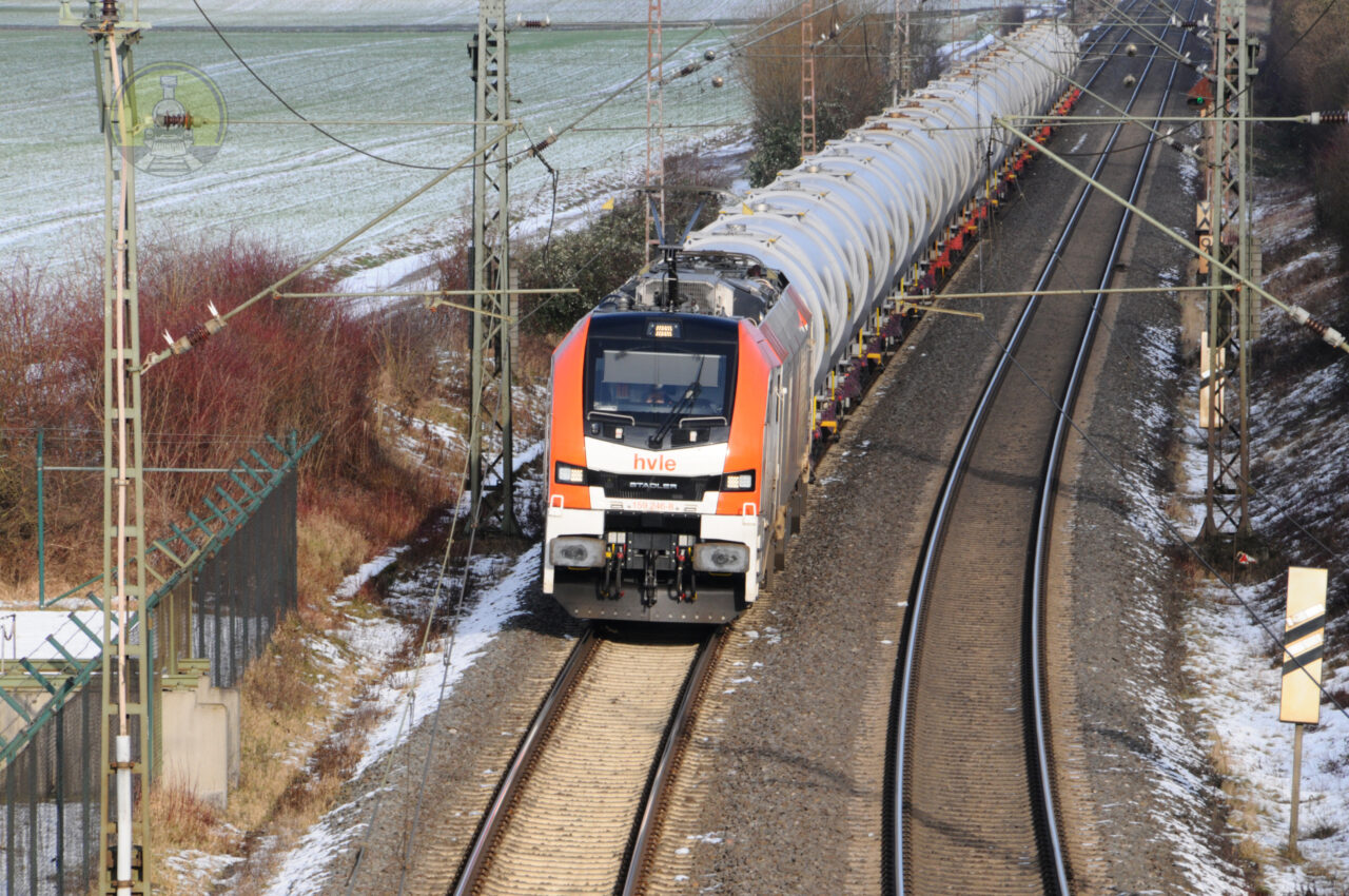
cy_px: 448
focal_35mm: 300
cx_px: 674
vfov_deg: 4.6
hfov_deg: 6.9
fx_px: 11227
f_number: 20
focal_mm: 200
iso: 400
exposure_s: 1/160
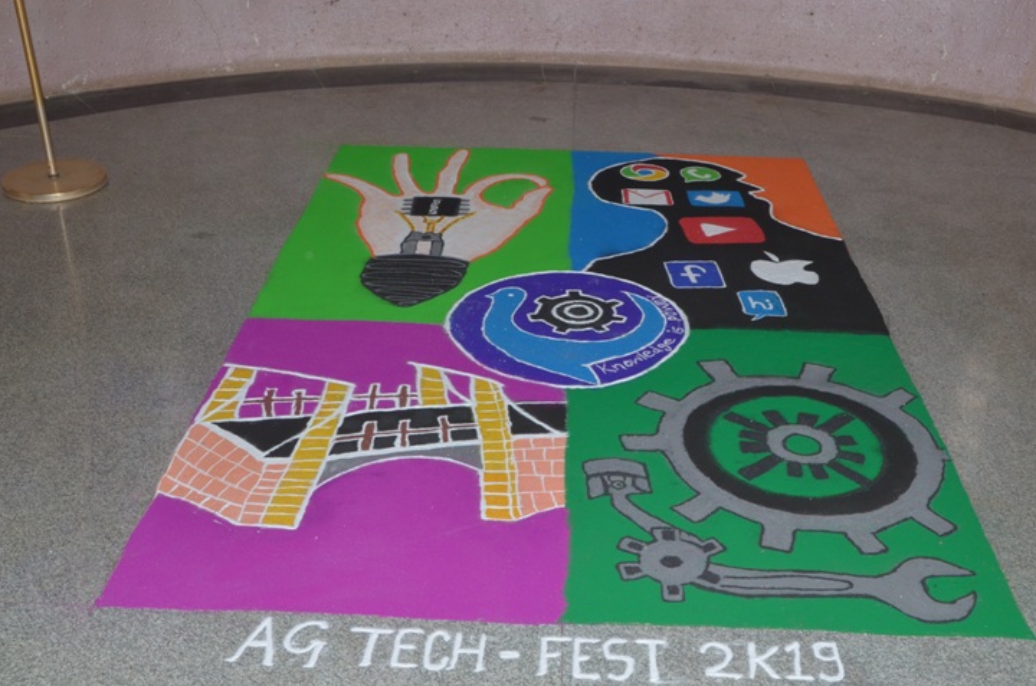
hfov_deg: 48.5
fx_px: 1149
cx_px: 564
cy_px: 362
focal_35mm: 40
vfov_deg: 33.3
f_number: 11
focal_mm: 24
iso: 800
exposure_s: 1/200
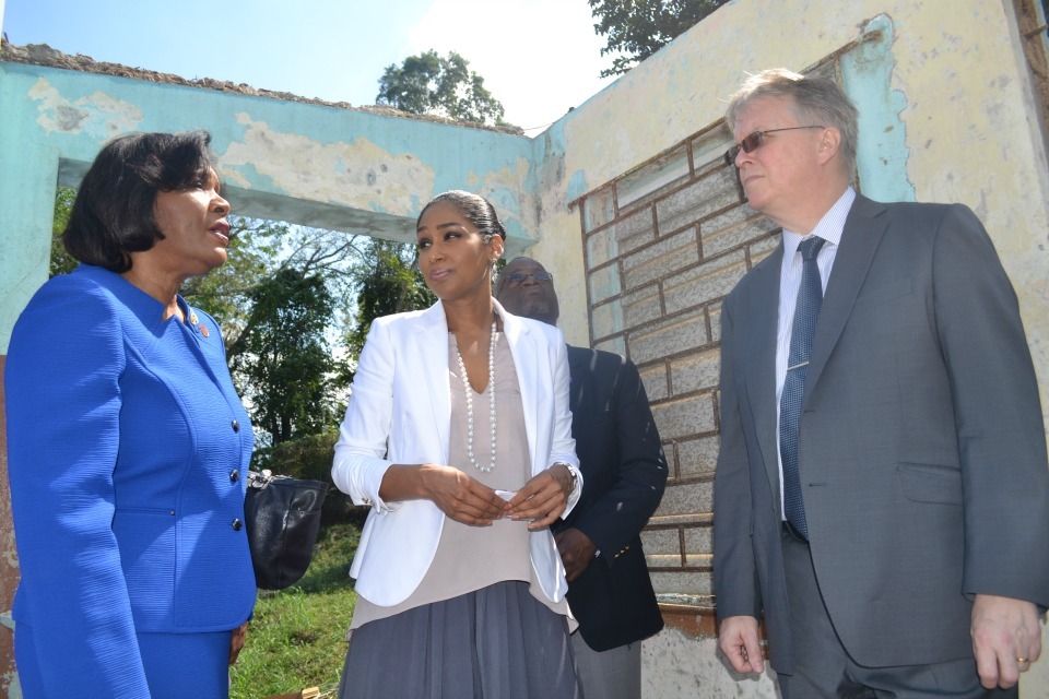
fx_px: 787
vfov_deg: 47.9
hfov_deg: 67.4
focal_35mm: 27
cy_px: 350
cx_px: 524
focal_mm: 18
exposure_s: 1/200
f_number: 5.6
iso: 100
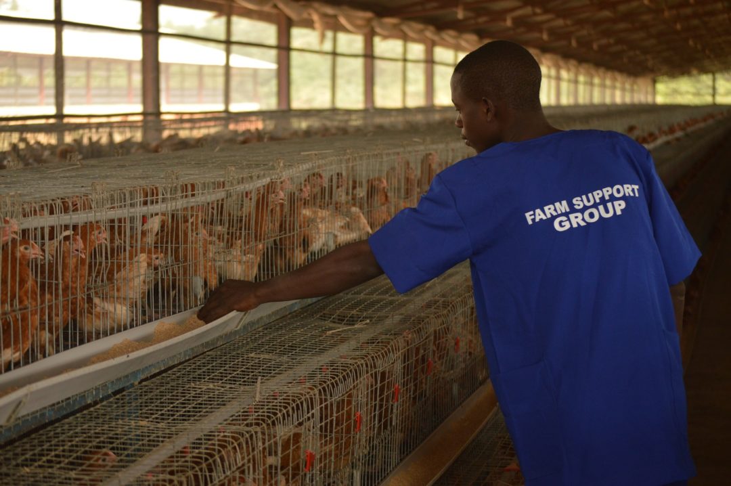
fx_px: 1674
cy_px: 243
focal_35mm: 82
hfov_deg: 24.6
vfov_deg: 16.5
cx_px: 366
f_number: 4.5
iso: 500
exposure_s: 1/320
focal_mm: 55
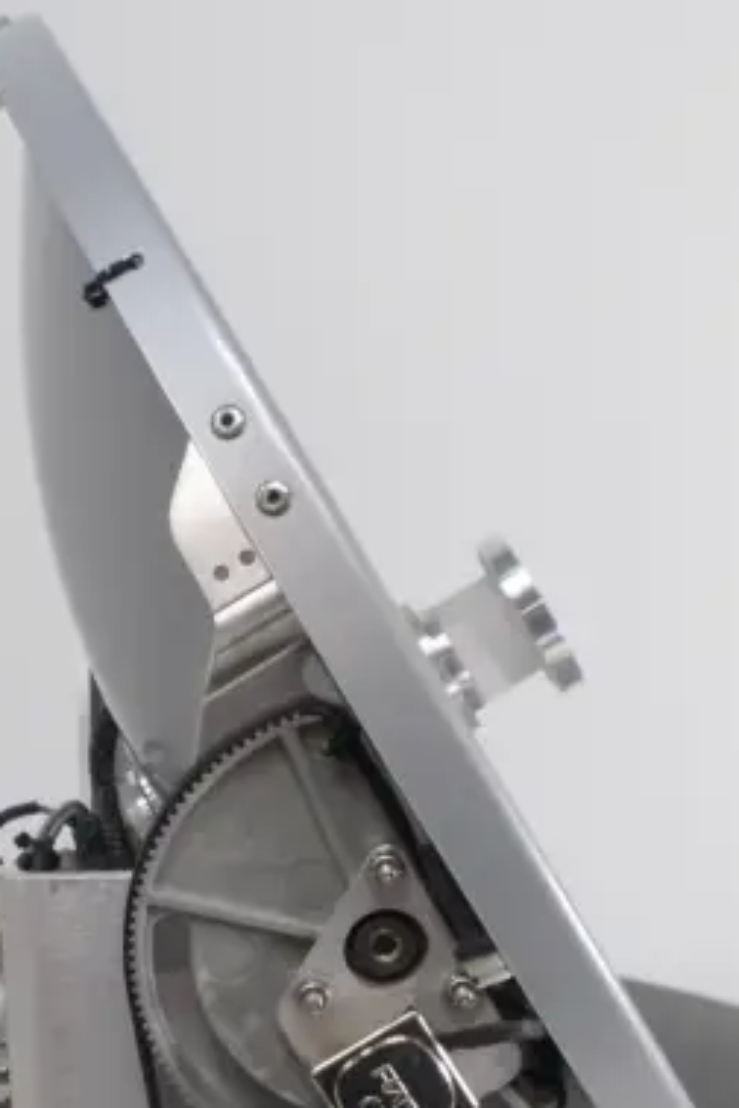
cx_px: 271
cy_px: 944
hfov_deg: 21.9
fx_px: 1909
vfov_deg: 31.2
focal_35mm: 62
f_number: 2.5
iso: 80
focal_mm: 4.5
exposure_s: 1/45
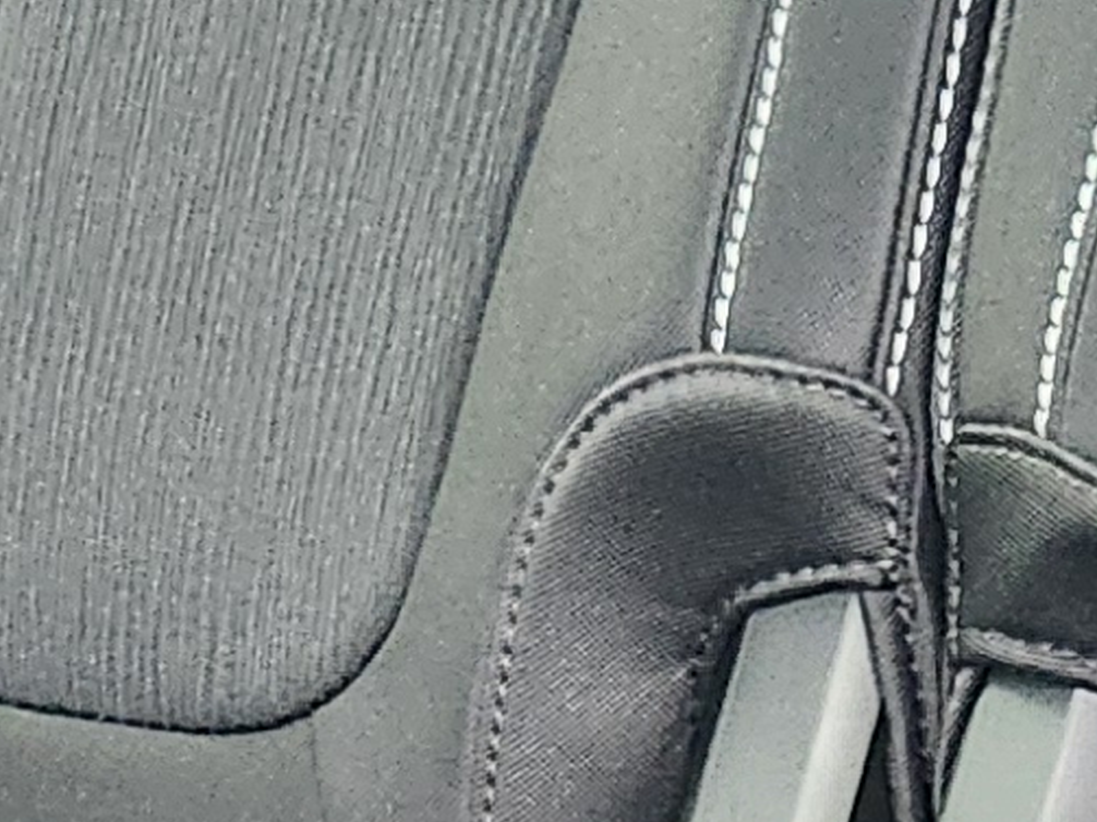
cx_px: 824
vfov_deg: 7.5
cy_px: 2065
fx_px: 5798
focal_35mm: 183
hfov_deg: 10.8
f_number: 1.8
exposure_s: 1/120
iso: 500
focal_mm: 5.4
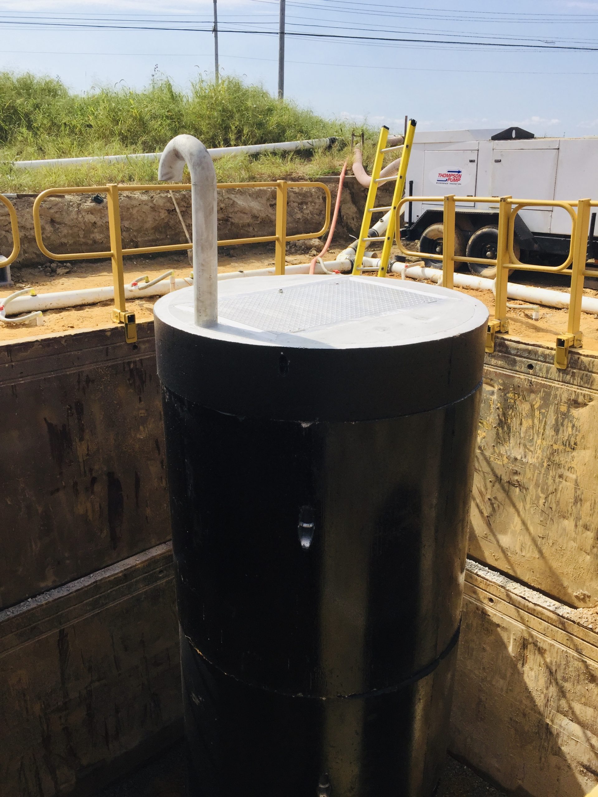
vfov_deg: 61.7
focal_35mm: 29
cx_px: 299
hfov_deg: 48.2
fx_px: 668
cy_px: 398
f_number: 2.2
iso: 32
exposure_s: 1/2475
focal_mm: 4.15
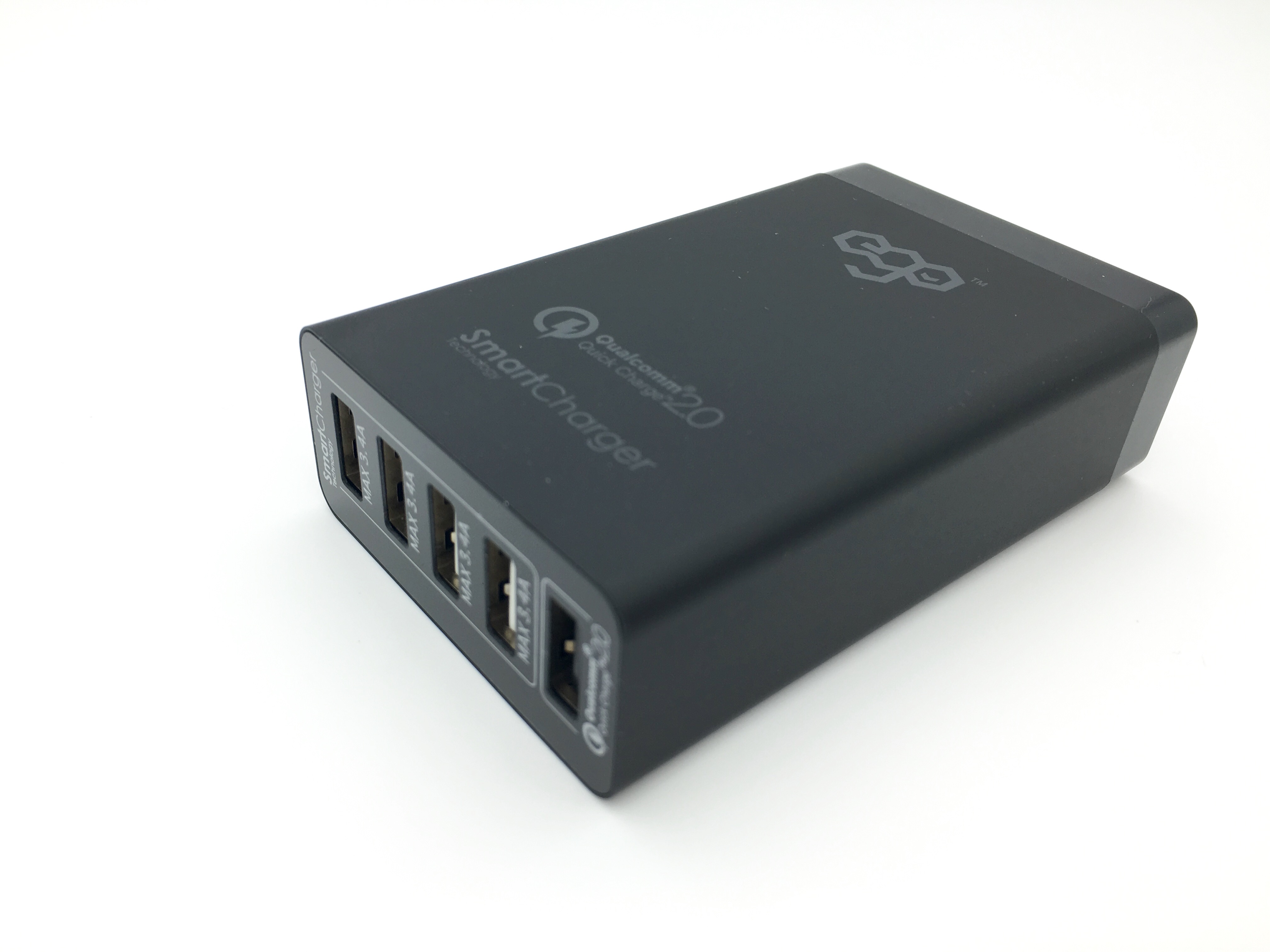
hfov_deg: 61.7
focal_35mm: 29
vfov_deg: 48.2
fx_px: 1064
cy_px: 476
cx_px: 635
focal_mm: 4.15
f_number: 2.2
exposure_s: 1/299
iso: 25
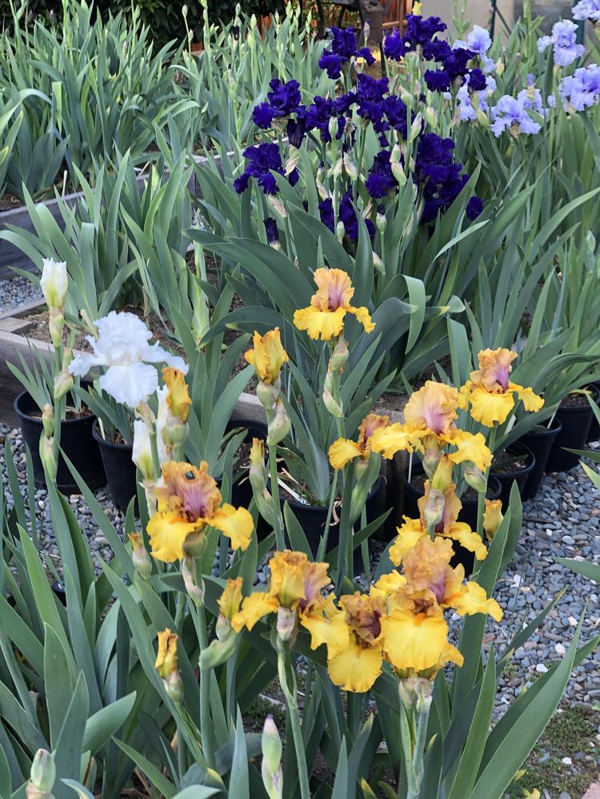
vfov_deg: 36.8
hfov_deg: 28.0
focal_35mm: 52
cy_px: 400
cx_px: 300
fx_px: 1202
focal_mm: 6
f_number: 2.4
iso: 25
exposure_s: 1/120
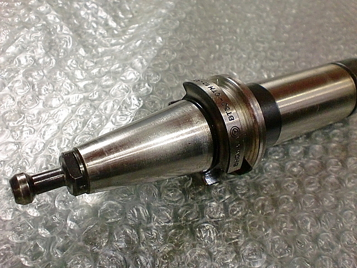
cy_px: 134
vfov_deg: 40.7
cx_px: 178
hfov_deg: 52.6
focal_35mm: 35
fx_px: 361
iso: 400
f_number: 3.1
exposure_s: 1/60
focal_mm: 6.3
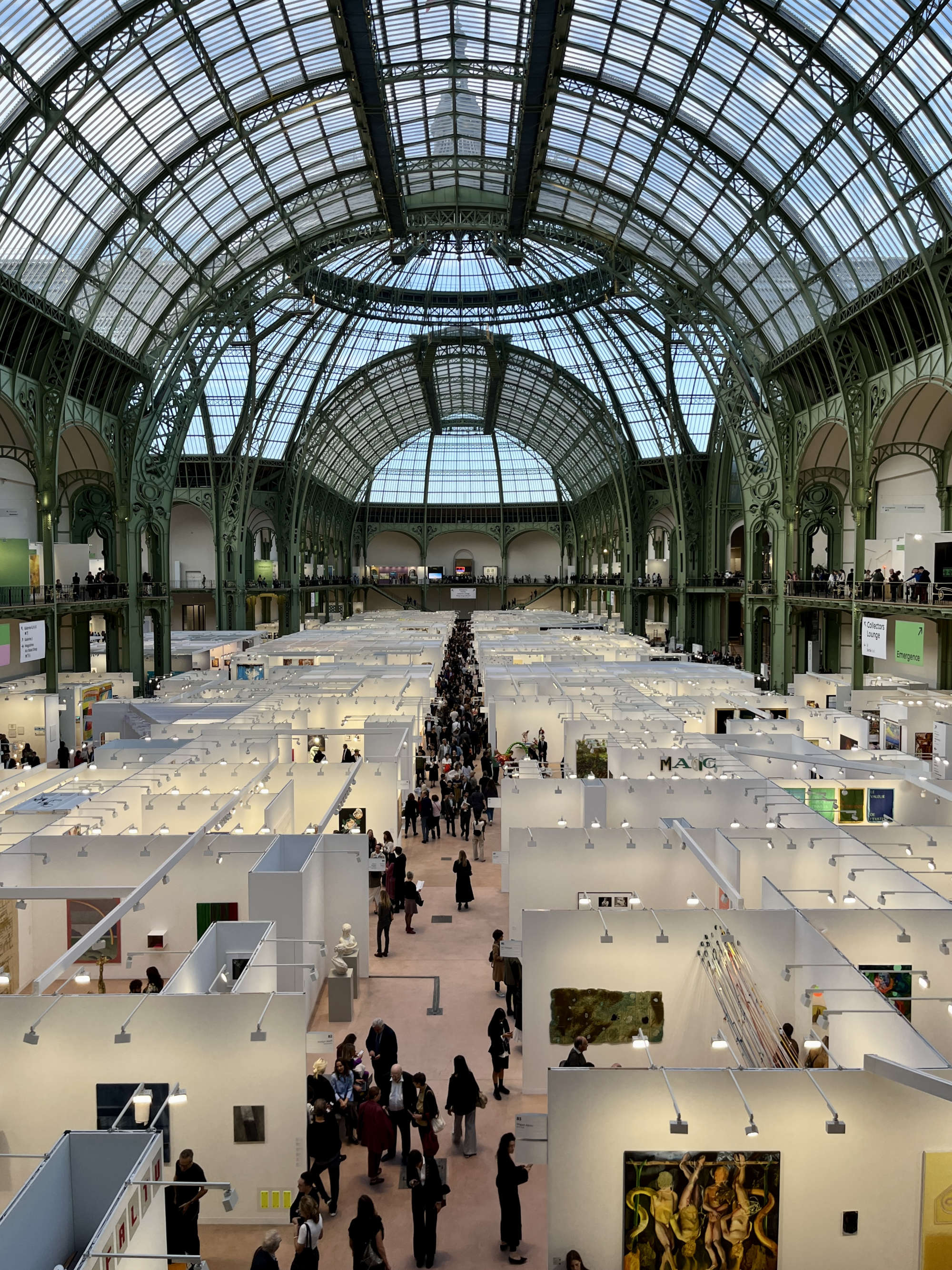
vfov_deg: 67.3
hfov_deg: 53.1
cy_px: 635
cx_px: 476
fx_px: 953
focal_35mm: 26
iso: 32
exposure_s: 1/103
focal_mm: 5.1
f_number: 1.6
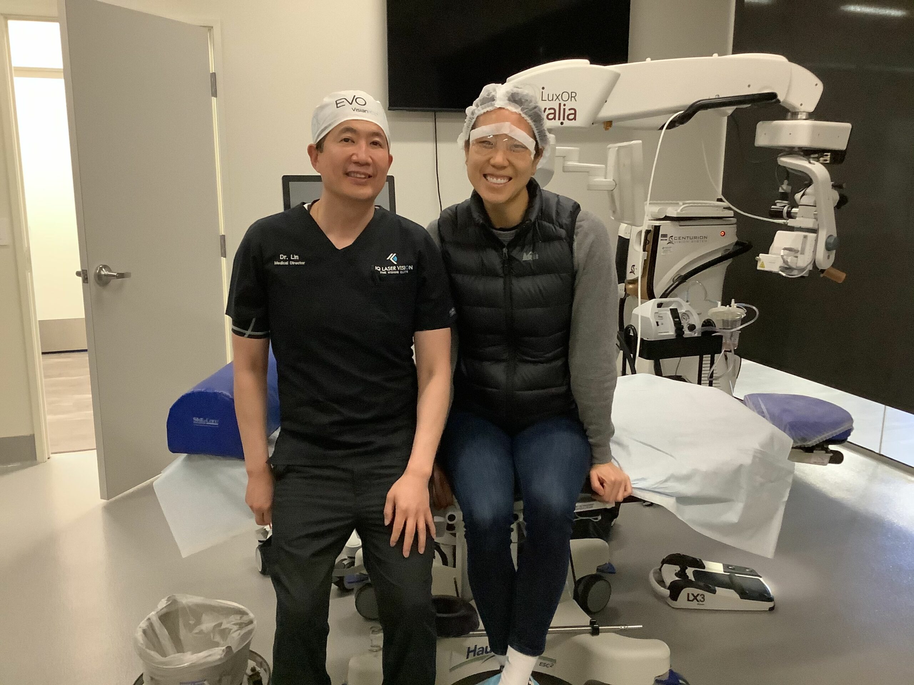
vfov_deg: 45.4
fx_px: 819
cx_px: 457
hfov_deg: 58.4
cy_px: 342
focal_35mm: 31
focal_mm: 3.3
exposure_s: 1/30
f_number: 2.4
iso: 500
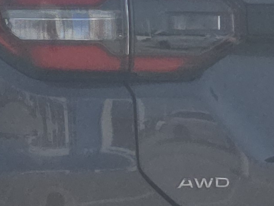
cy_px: 123
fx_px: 3546
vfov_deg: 3.3
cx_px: -147
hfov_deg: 4.4
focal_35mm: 448
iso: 50
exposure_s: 1/3464
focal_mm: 7.9
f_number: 2.4
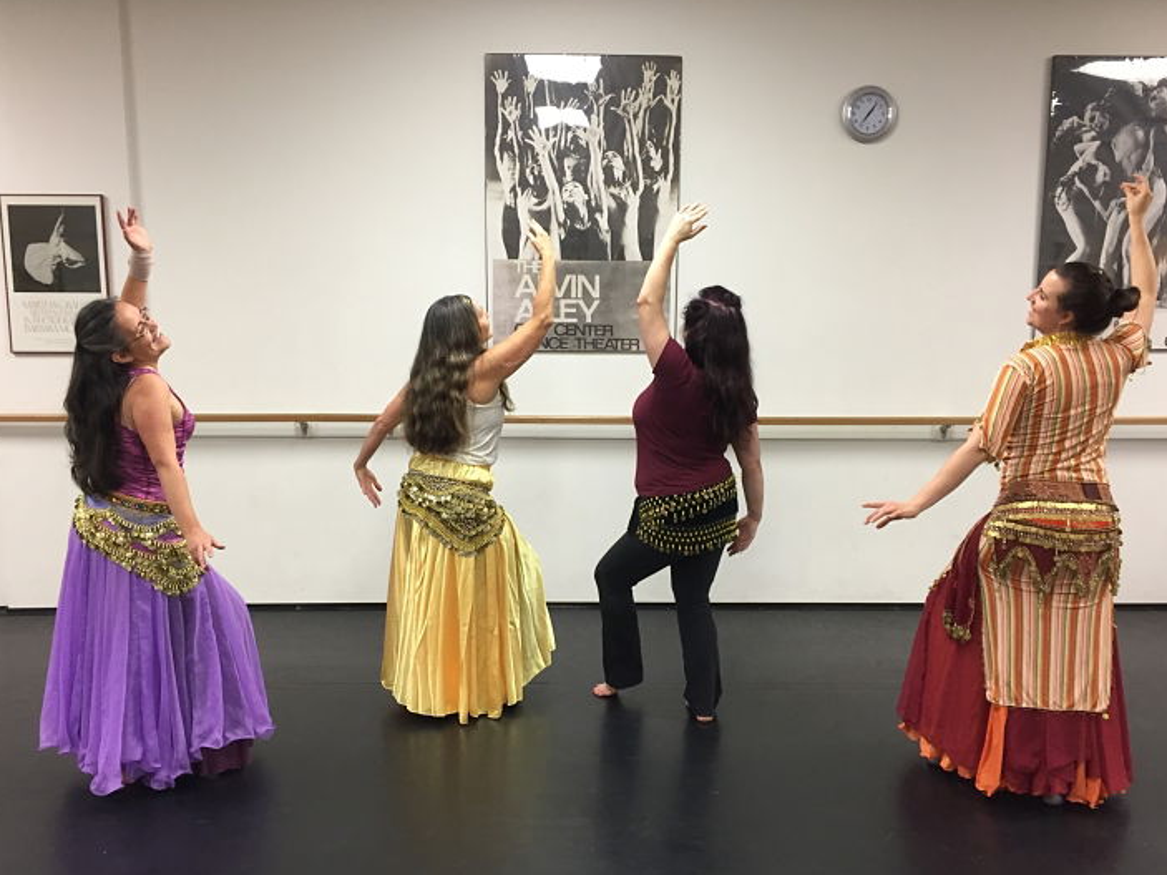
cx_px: 573
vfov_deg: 42.9
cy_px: 488
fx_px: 1112
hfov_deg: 55.4
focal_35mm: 33
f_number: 2.2
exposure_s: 1/30
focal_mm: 4.15
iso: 100
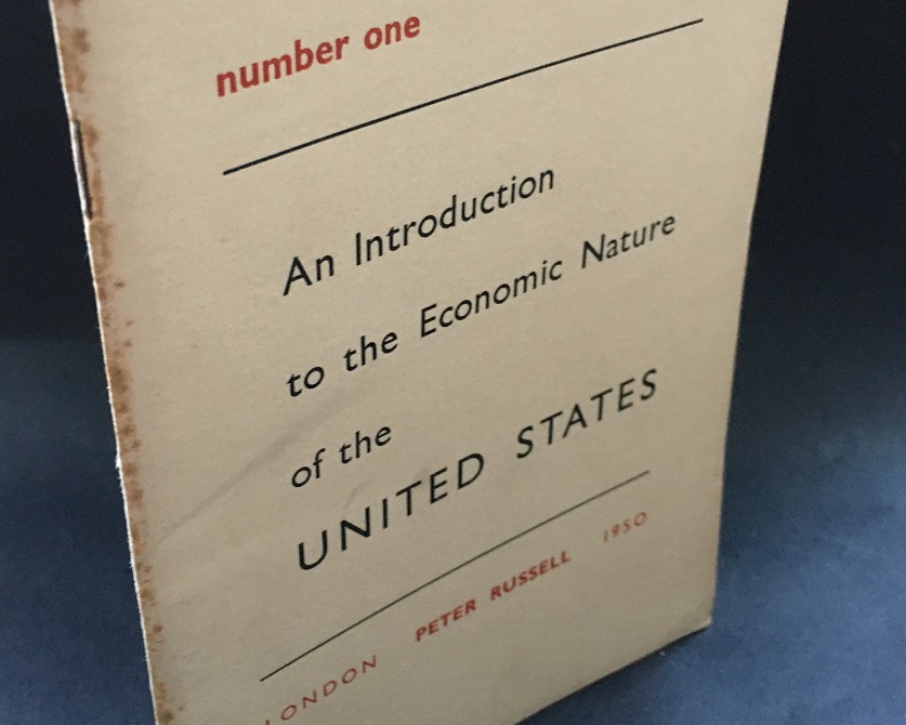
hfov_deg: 41.1
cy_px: 289
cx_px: 428
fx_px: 1207
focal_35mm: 45
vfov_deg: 33.3
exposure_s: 1/17
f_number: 2.2
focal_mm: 4.15
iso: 400
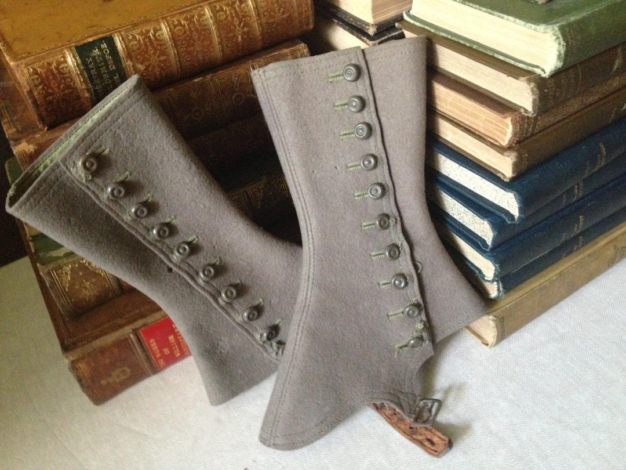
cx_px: 313
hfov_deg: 52.6
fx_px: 633
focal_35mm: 35
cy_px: 235
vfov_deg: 40.7
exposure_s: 1/15
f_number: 2.4
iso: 640
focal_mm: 4.28
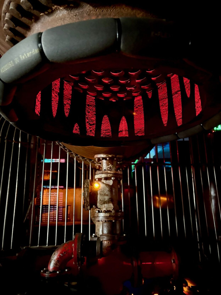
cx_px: 110
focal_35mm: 26
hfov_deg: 53.1
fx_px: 221
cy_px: 148
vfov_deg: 67.3
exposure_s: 1/16
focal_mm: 5.96
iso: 3200
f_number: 1.6
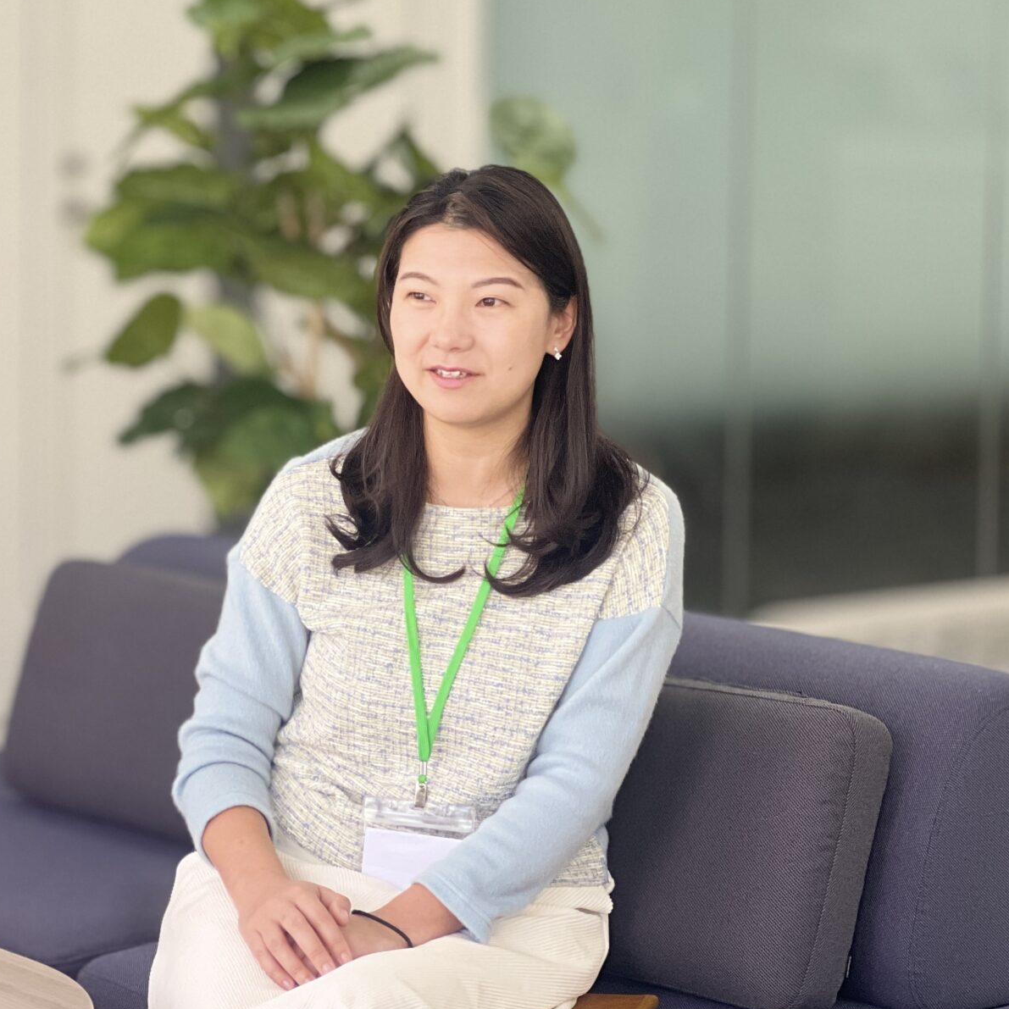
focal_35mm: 117
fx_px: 3858
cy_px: 368
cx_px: 164
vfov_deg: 14.9
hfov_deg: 14.8
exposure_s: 1/121
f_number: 2.8
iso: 250
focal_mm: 9
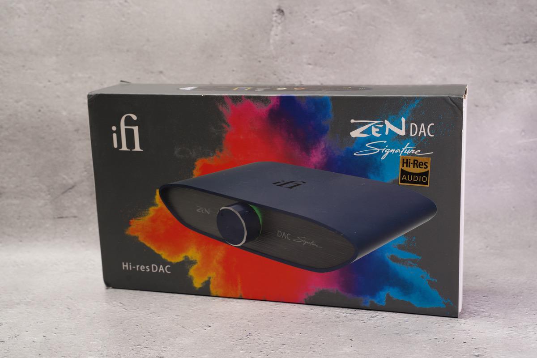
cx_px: 268
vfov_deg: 26.5
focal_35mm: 51
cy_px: 179
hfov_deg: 38.9
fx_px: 761
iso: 200
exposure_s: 1/6
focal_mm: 51
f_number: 8
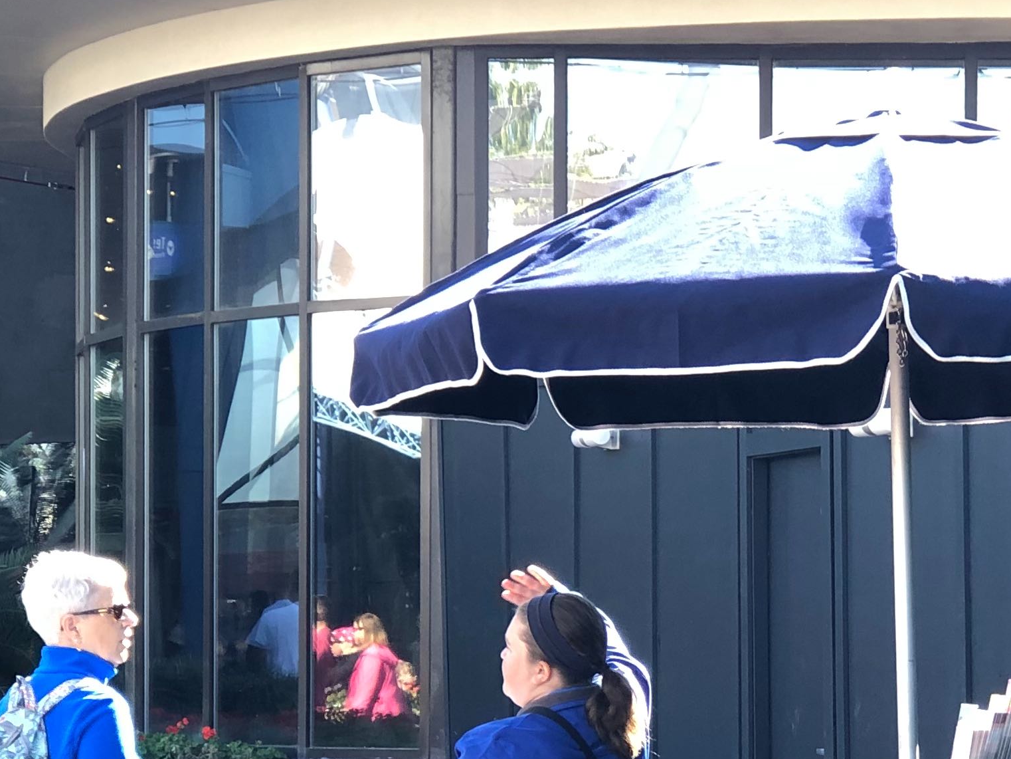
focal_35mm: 151
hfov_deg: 13.0
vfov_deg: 9.8
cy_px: 667
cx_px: 838
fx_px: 4411
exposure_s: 1/120
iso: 80
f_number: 2.8
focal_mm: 6.6
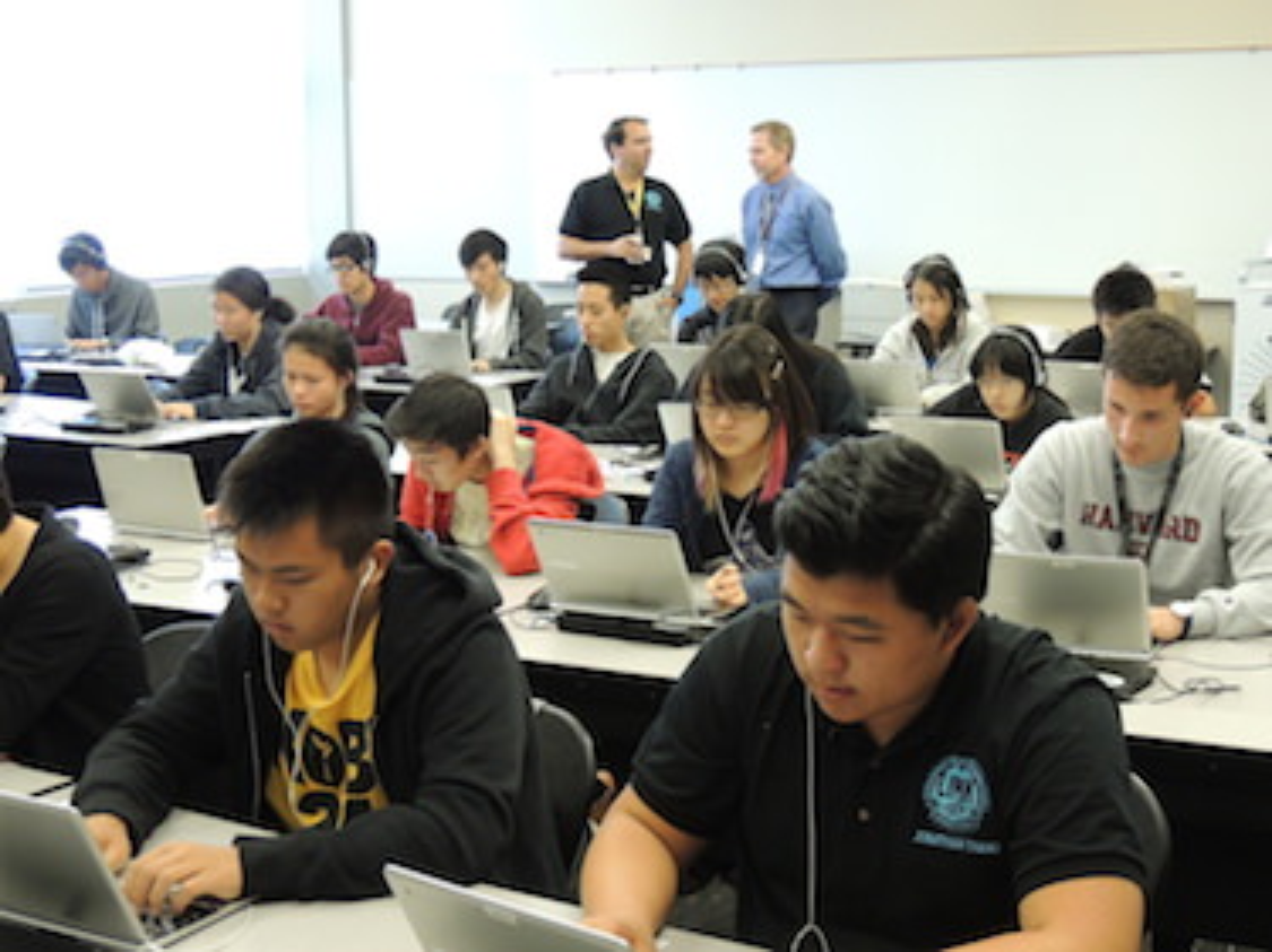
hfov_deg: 38.2
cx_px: 636
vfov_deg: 29.1
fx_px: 1837
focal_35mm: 50
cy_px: 476
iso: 400
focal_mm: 8.9
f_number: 3.6
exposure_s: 1/20
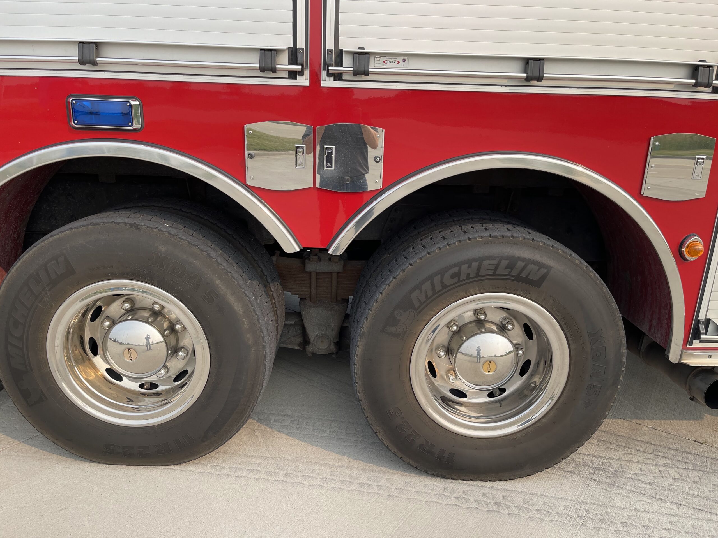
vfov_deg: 53.1
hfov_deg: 67.3
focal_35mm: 26
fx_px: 539
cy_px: 269
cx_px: 359
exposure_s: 1/1212
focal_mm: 5.1
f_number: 1.6
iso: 32
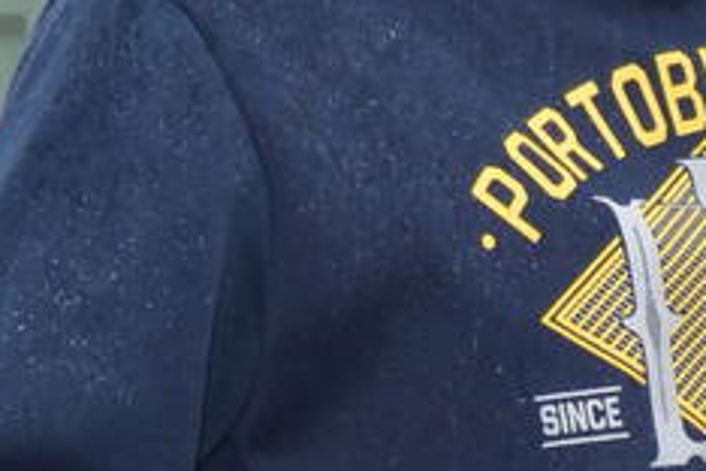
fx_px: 3628
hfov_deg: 10.8
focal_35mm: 185
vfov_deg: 7.2
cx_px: 959
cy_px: -412
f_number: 3.8
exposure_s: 1/125
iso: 200
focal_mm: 24
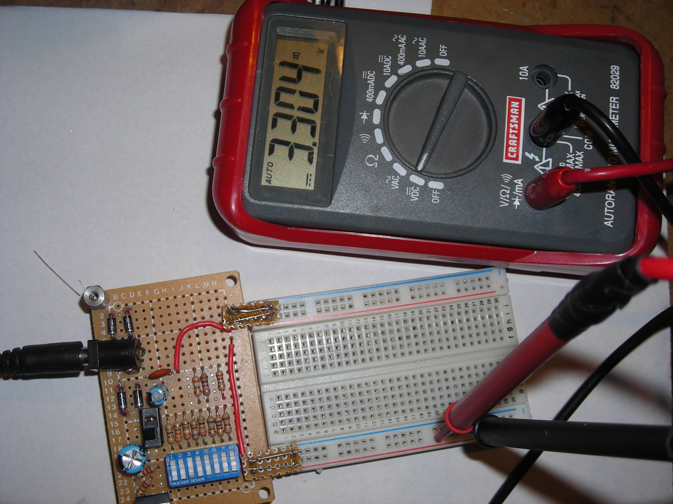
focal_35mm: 47
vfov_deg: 30.9
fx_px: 914
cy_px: 252
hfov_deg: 40.4
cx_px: 336
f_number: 3.4
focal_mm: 7.8
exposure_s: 1/60
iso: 50
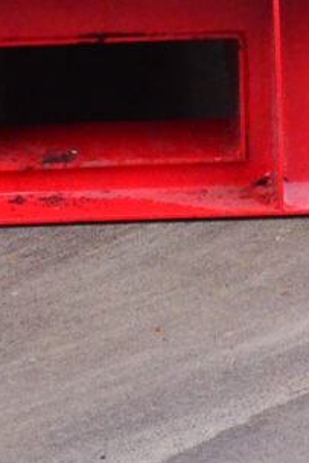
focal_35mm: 353
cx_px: 432
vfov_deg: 5.7
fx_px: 4539
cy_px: -559
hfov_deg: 3.9
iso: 1250
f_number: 5.6
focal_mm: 28
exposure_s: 1/500
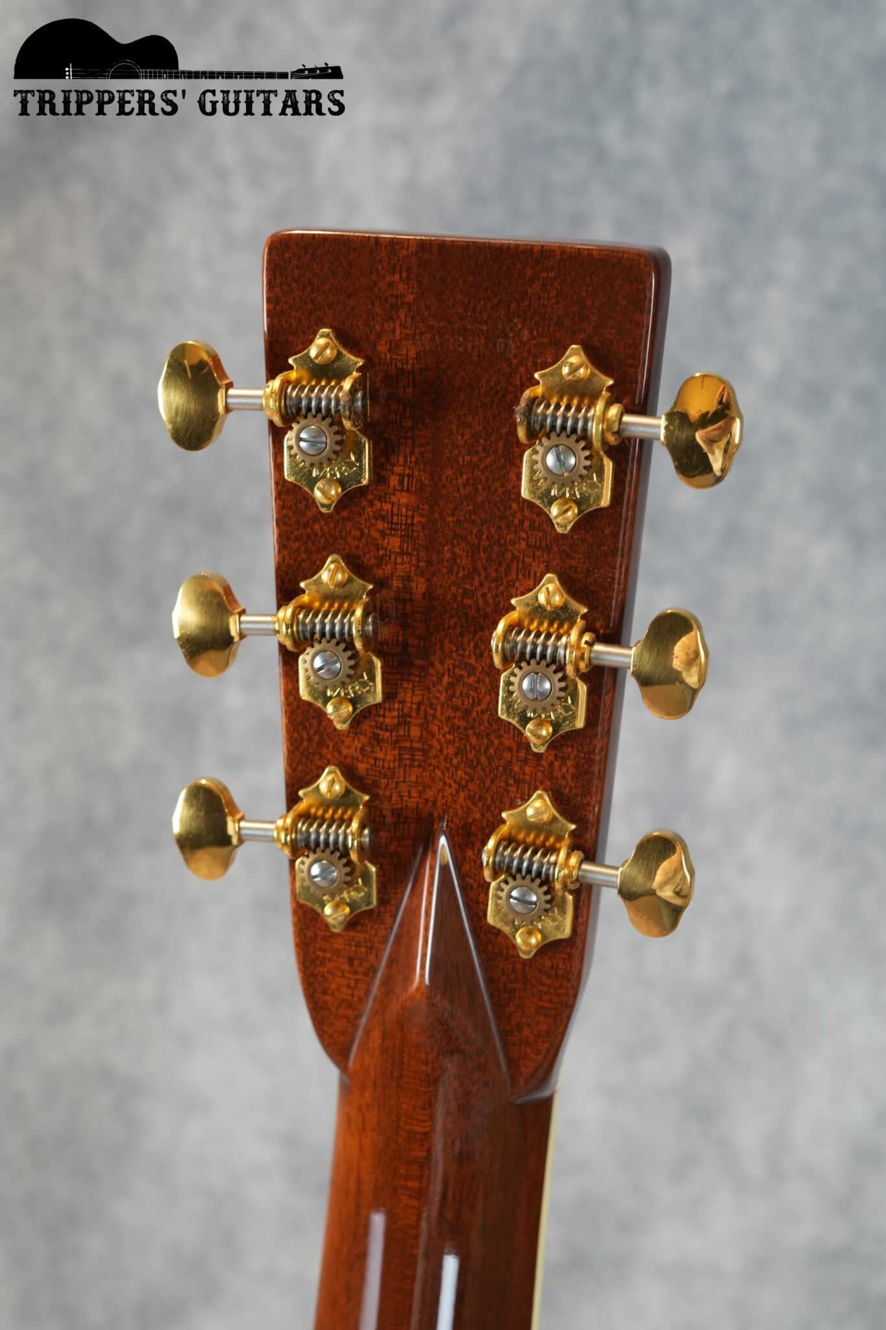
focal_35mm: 50
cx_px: 443
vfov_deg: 39.6
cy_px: 665
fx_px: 1846
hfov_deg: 27.0
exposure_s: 1/10
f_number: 6.3
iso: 1600
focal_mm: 50
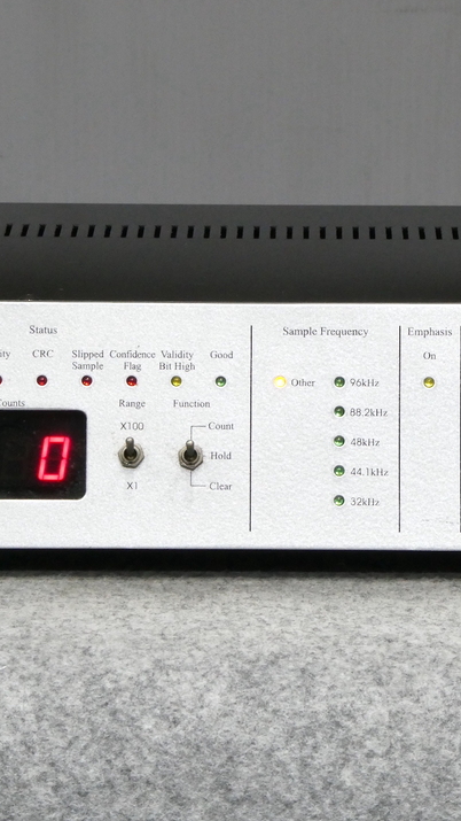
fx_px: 5087
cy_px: 409
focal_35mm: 234
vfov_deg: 9.2
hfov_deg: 5.2
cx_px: 229
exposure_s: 1/15
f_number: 7.1
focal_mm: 28.7
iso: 400
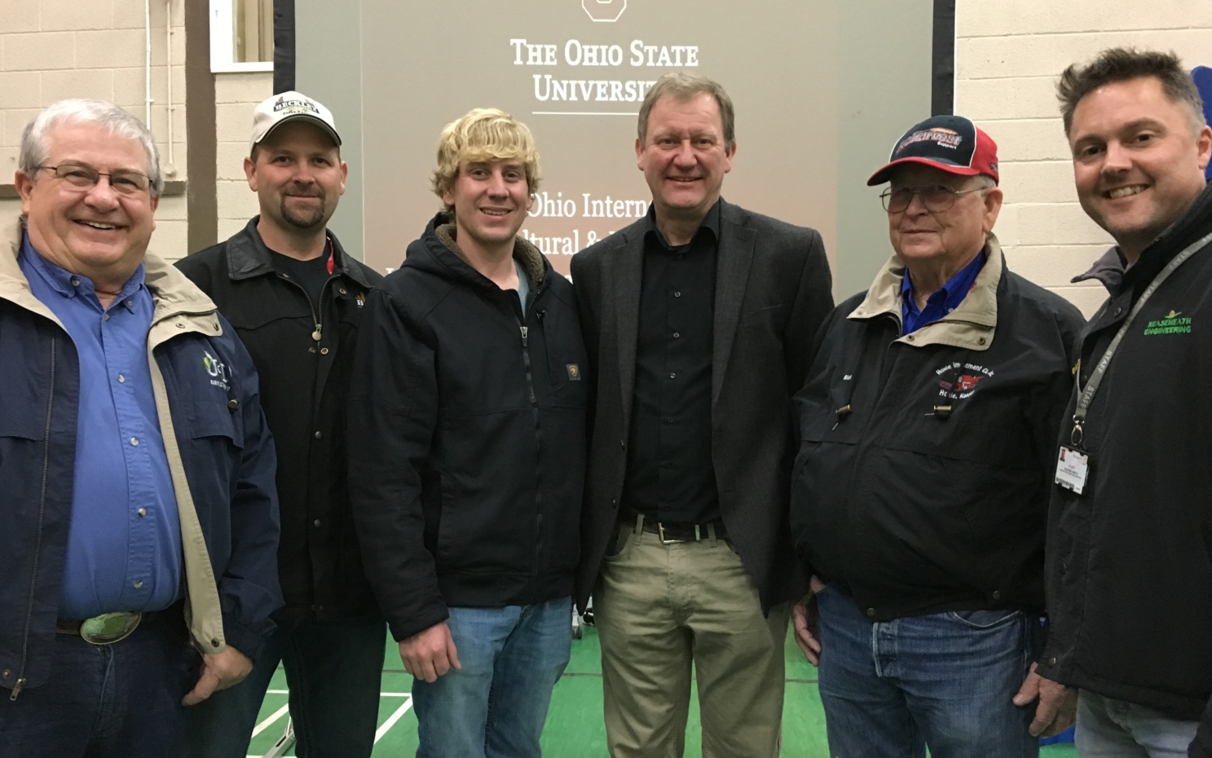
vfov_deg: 40.6
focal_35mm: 31
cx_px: 610
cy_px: 409
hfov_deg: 61.2
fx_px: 1024
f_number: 2.2
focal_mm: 4.15
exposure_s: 1/17
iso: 200
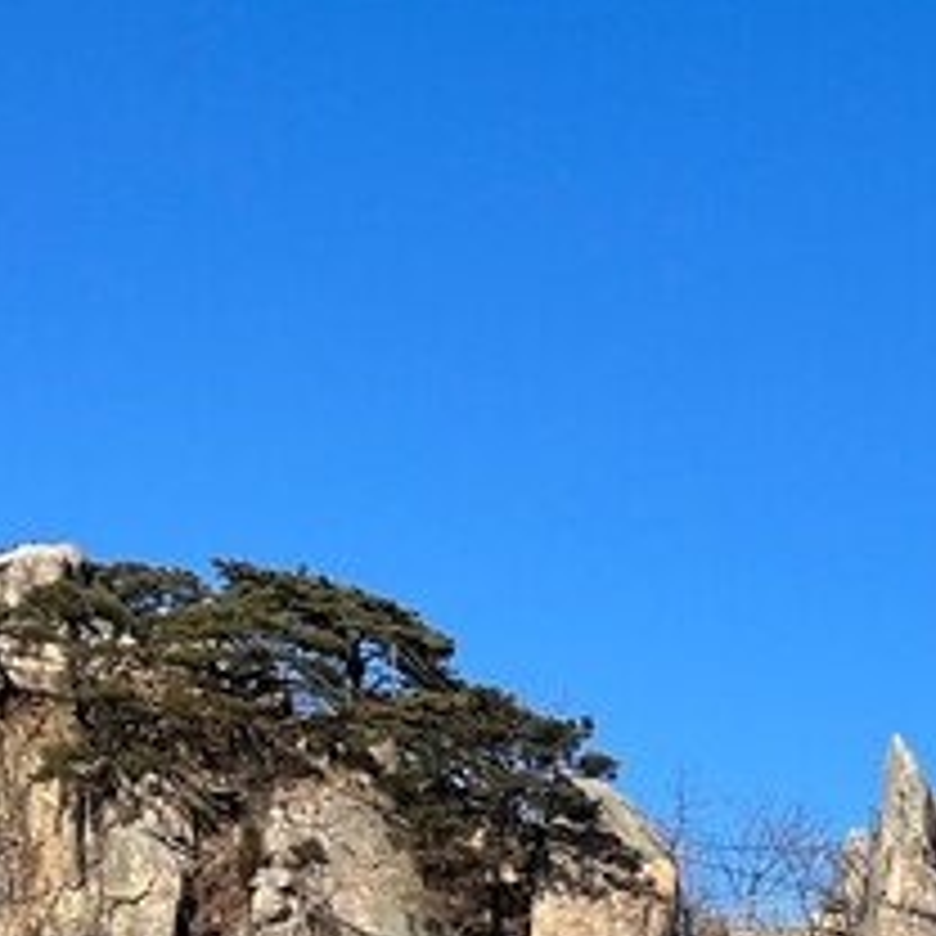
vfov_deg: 13.6
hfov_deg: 14.2
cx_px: 1476
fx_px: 3457
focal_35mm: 113
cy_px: 1742
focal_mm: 5.1
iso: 50
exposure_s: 1/3876
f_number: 1.6
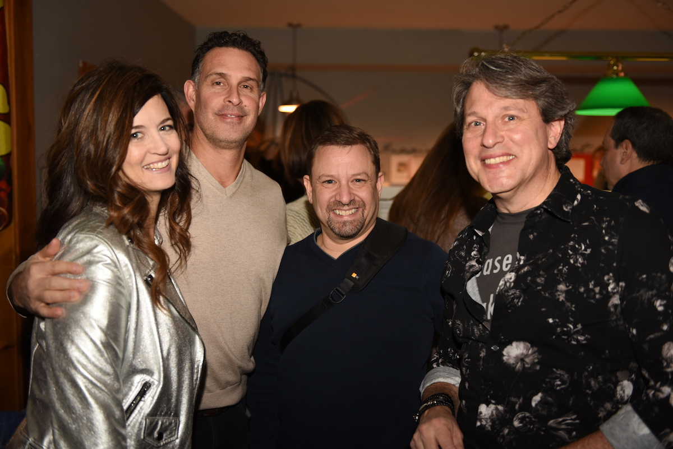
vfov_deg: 33.4
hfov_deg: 48.4
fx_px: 748
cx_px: 336
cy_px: 224
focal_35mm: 40
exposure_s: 1/200
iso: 800
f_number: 2.8
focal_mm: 40
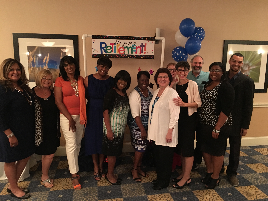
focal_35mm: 29
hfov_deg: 61.7
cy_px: 100
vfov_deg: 48.2
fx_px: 225
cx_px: 134
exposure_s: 1/4
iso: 125
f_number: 2.2
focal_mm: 4.15
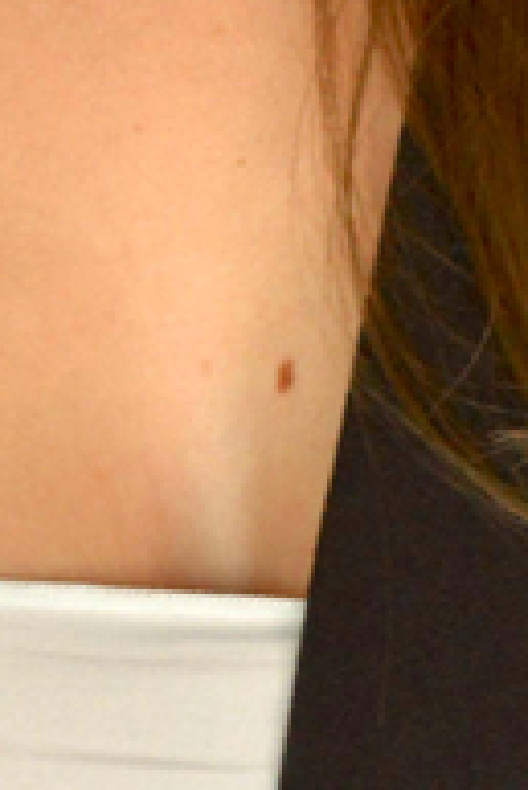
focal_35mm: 461
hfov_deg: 3.0
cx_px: 82
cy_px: -643
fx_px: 10119
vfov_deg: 4.4
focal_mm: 55
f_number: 8
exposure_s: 1/125
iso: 800
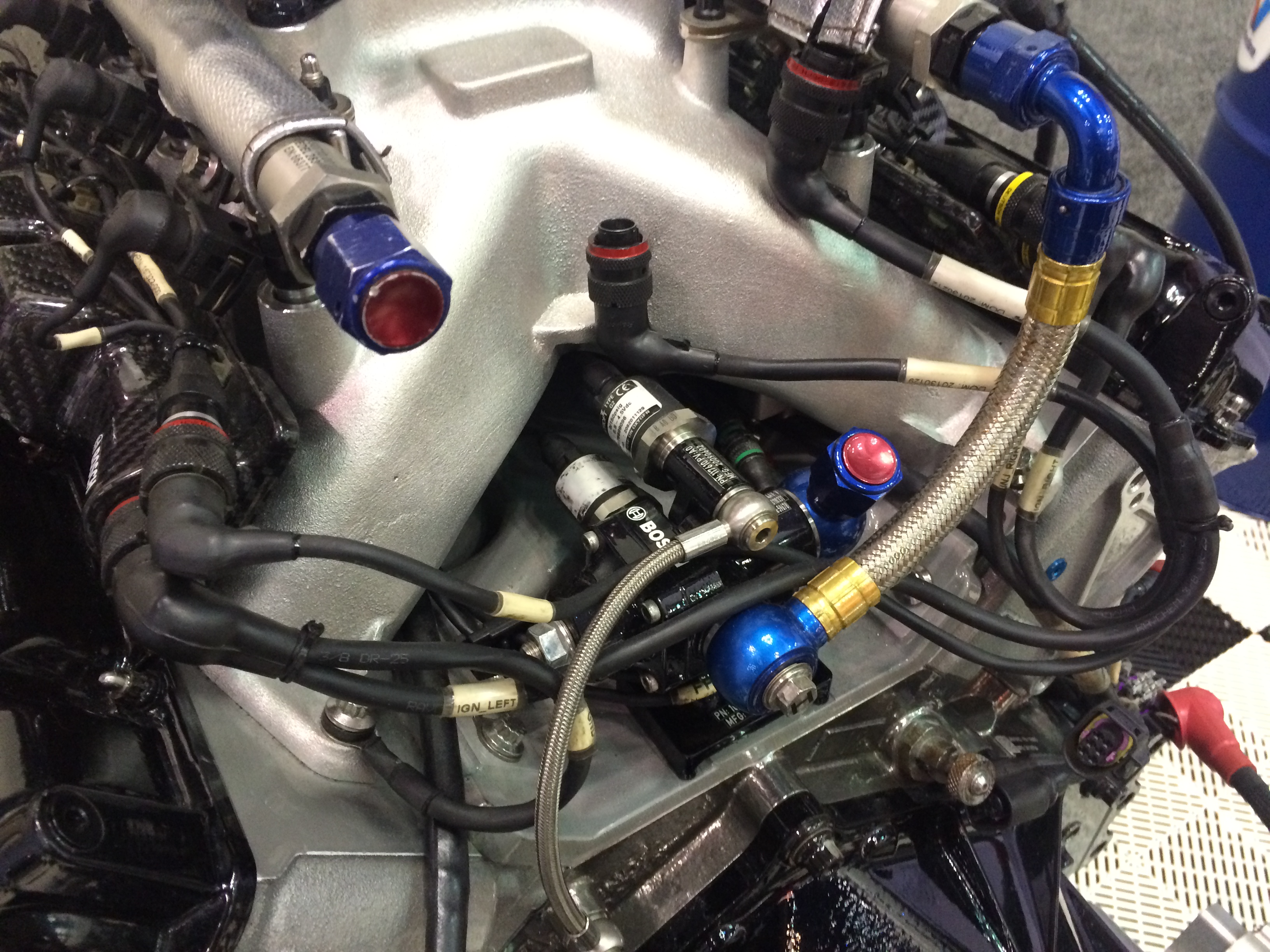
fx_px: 1064
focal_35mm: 29
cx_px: 635
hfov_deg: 61.7
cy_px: 476
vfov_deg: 48.2
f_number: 2.2
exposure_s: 1/30
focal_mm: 4.15
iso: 250
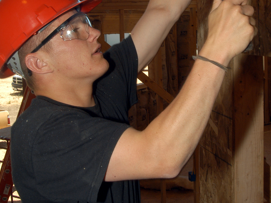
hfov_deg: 33.8
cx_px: 142
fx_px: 446
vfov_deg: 25.4
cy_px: 50
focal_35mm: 57
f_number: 22
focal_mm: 24
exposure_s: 1/30
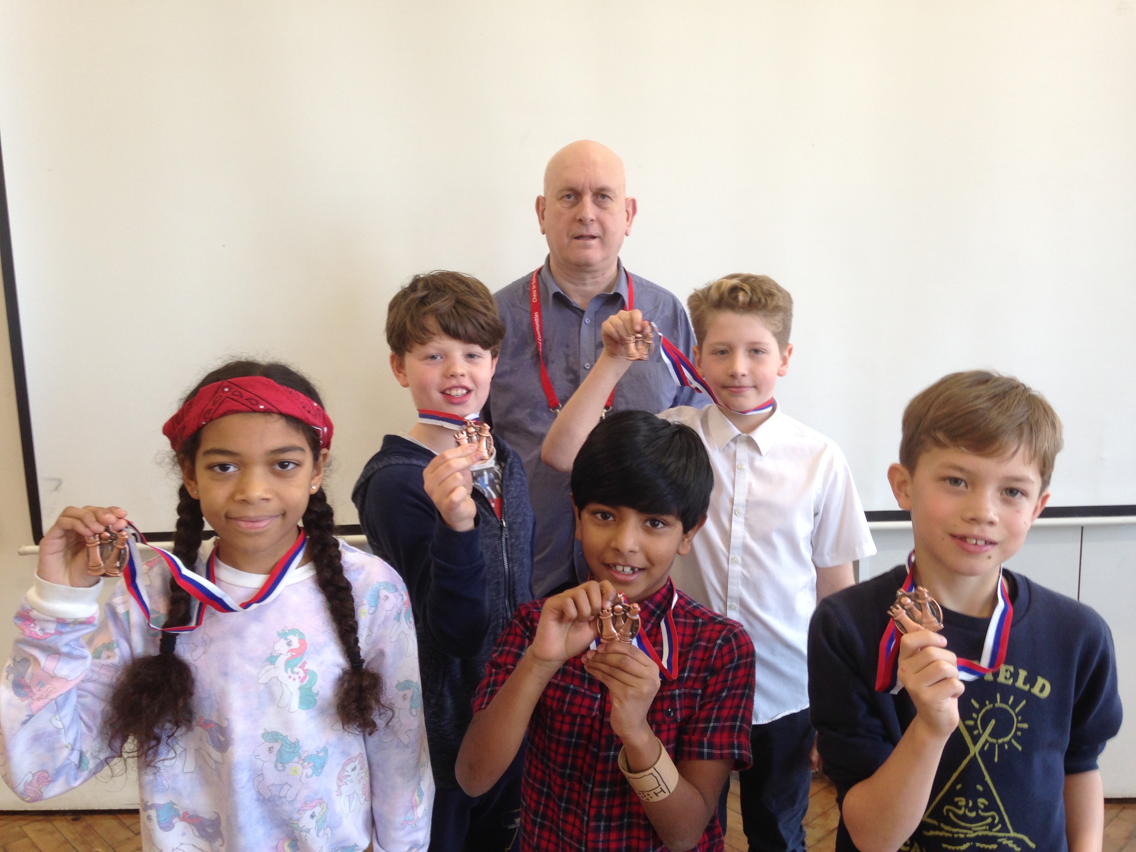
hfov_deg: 55.4
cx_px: 568
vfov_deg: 42.9
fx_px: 1083
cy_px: 426
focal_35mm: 33
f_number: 2.4
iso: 50
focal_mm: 4.12
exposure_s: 1/24
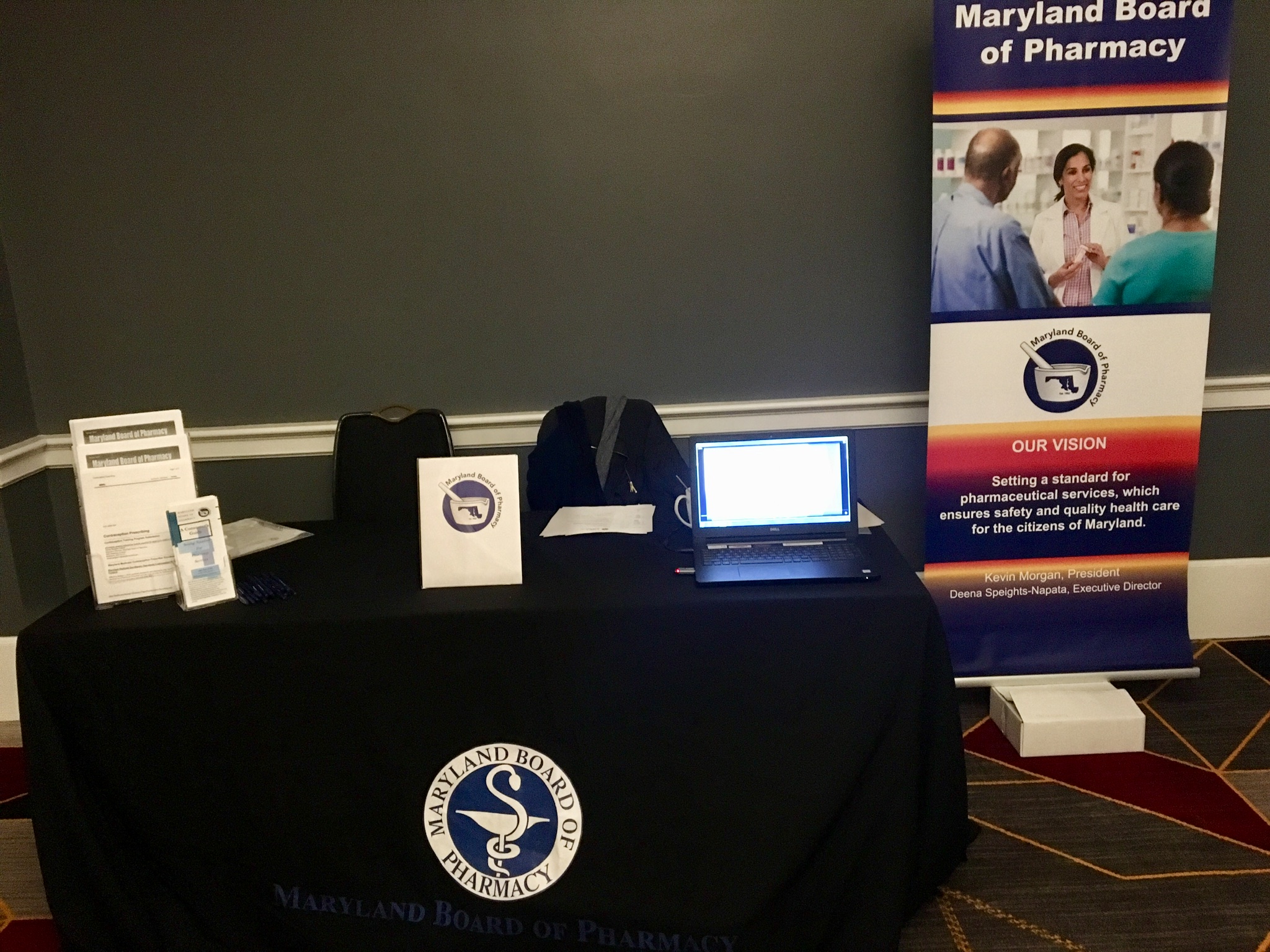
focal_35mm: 29
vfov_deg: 48.2
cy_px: 476
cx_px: 635
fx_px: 1064
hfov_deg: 61.7
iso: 320
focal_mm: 4.15
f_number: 2.2
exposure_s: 1/15
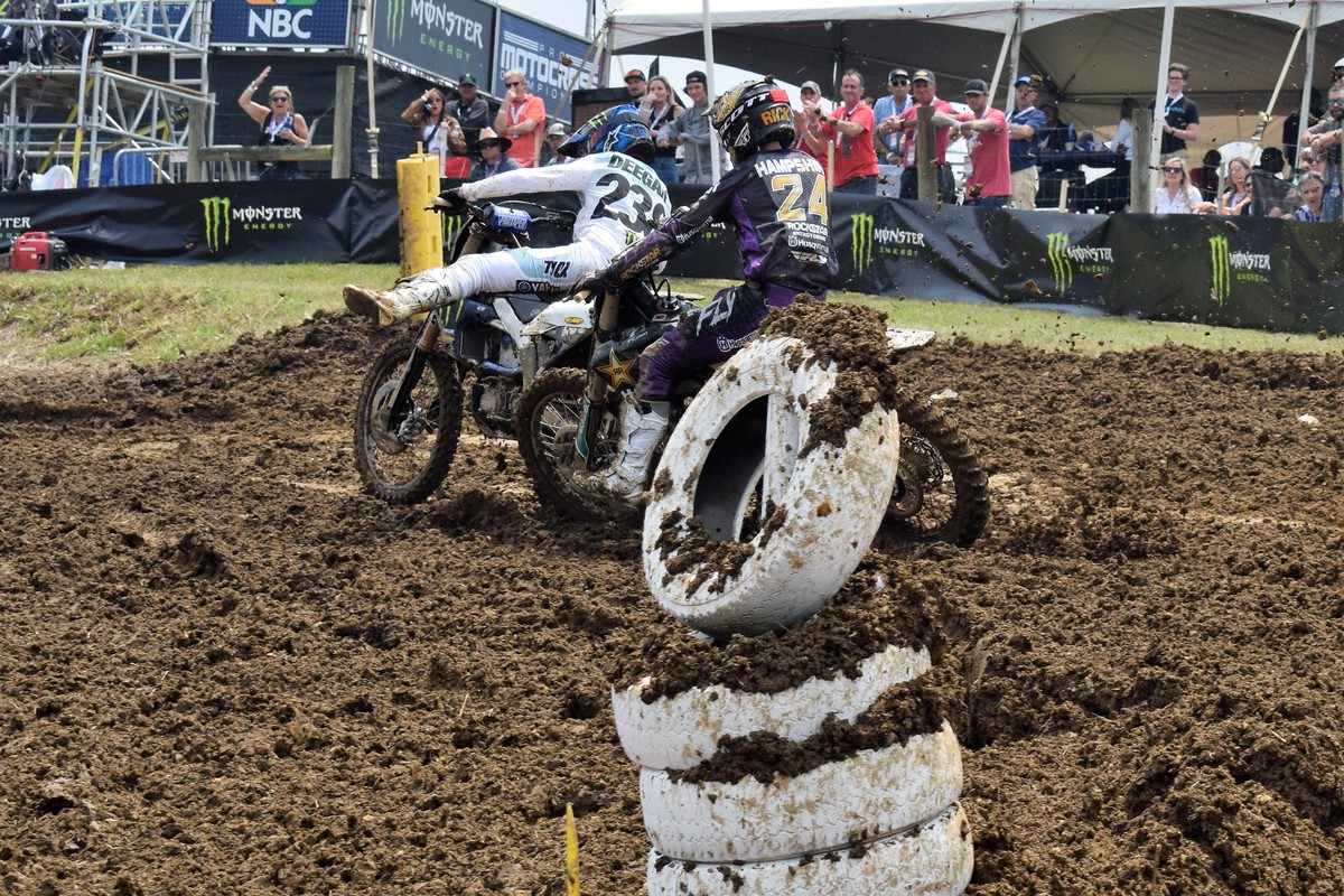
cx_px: 672
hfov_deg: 24.6
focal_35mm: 82
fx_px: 3080
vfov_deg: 16.6
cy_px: 448
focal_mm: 55
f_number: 7.1
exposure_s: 1/1600
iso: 400
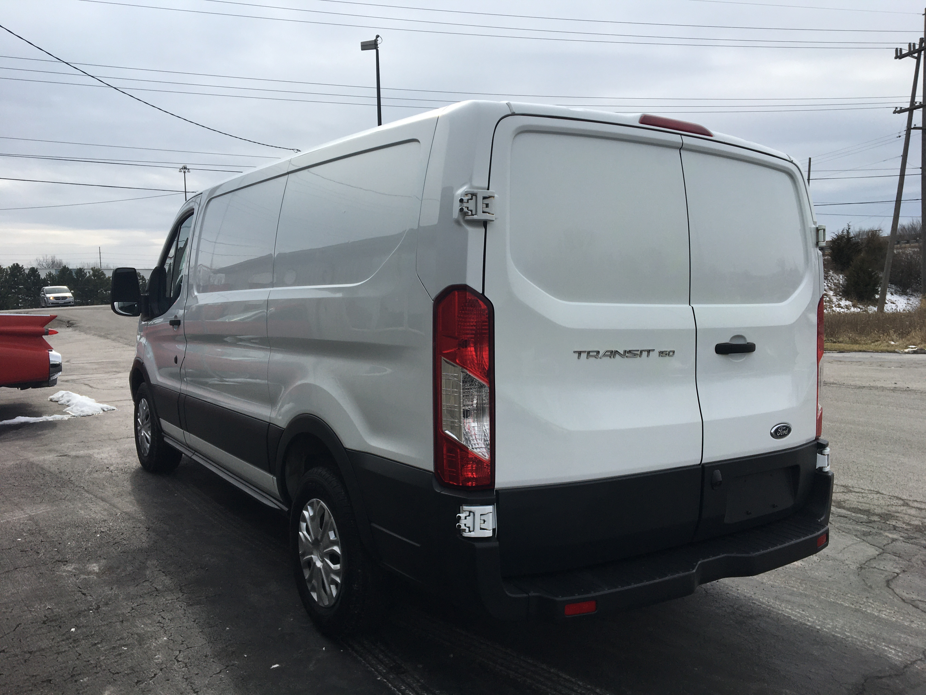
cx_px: 463
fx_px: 776
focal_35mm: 29
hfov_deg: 61.7
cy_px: 348
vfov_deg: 48.2
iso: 25
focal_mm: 4.15
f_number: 2.2
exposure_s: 1/1789
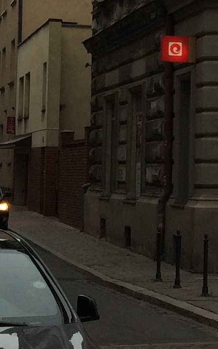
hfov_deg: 9.4
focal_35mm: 135
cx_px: 361
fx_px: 1282
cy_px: 74
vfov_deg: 15.4
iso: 32
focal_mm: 4.15
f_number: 2.2
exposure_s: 1/466
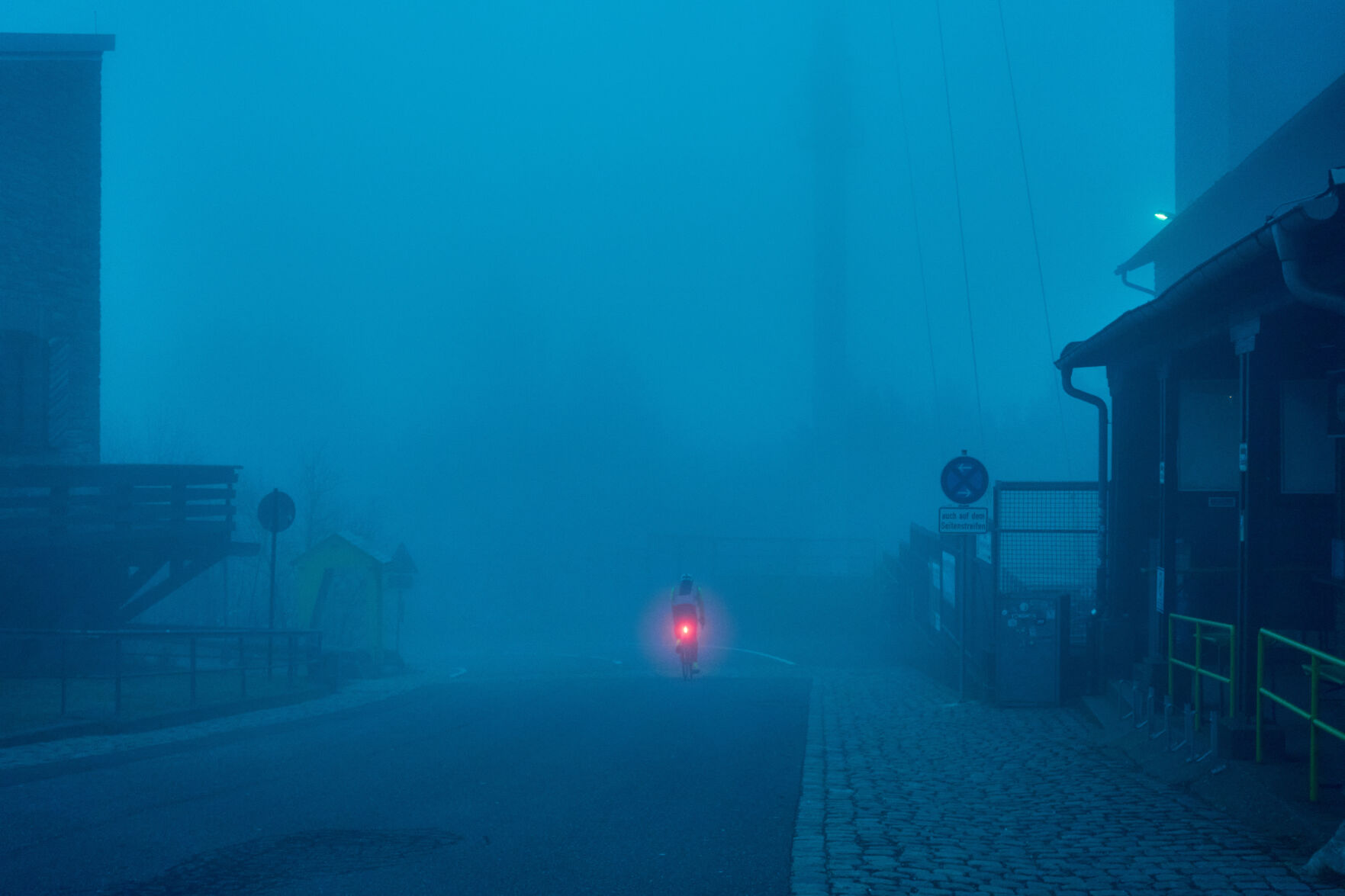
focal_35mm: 53
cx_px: 672
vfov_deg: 25.5
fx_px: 1980
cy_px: 448
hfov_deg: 37.5
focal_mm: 19.48
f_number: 2.8
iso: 200
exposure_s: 1/50
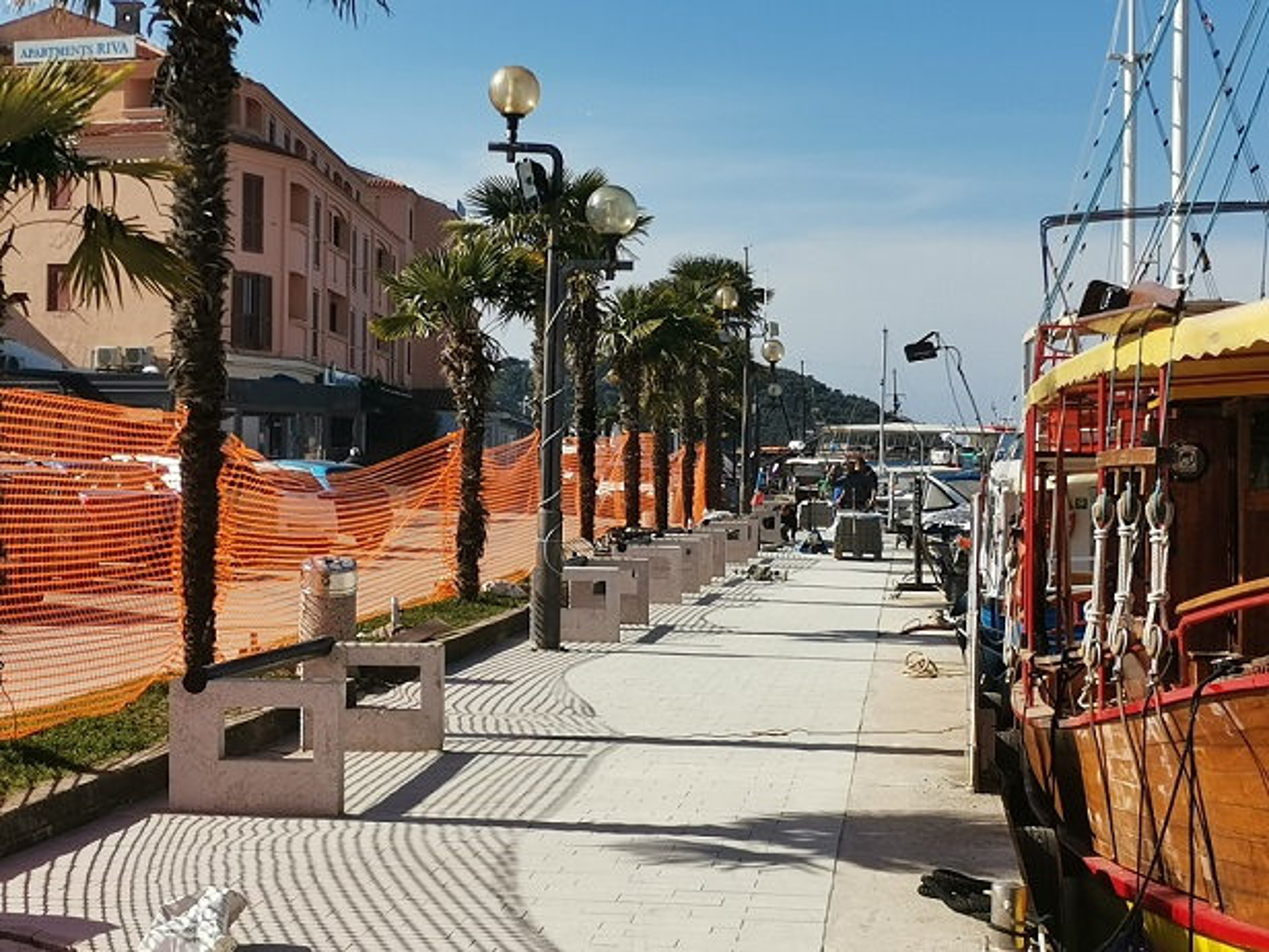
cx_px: 634
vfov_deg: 23.3
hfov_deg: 30.7
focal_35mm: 63
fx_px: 2310
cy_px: 476
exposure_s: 1/1957
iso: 50
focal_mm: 4.75
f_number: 1.8
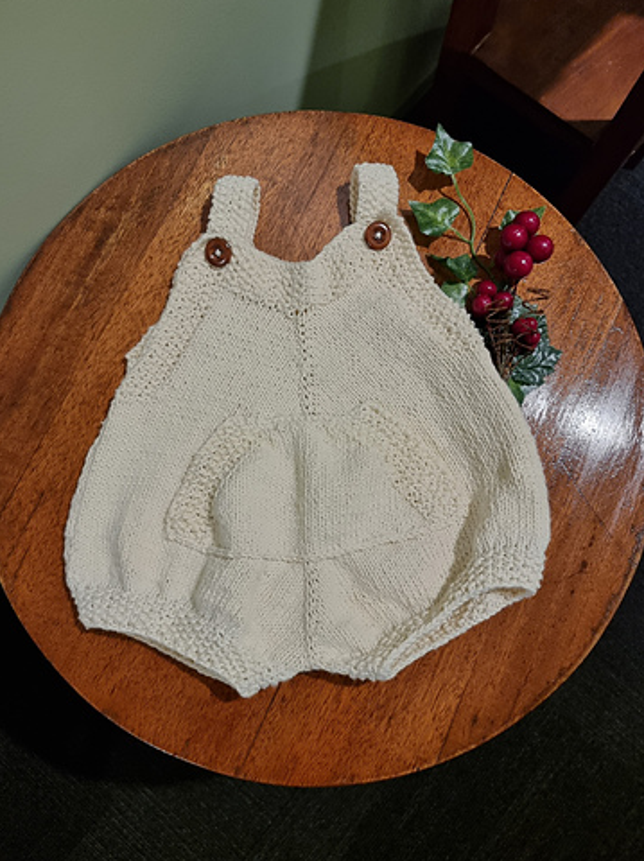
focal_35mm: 25
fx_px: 621
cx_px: 316
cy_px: 436
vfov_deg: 69.4
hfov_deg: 54.8
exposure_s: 1/50
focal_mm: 6.7
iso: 400
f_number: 1.8
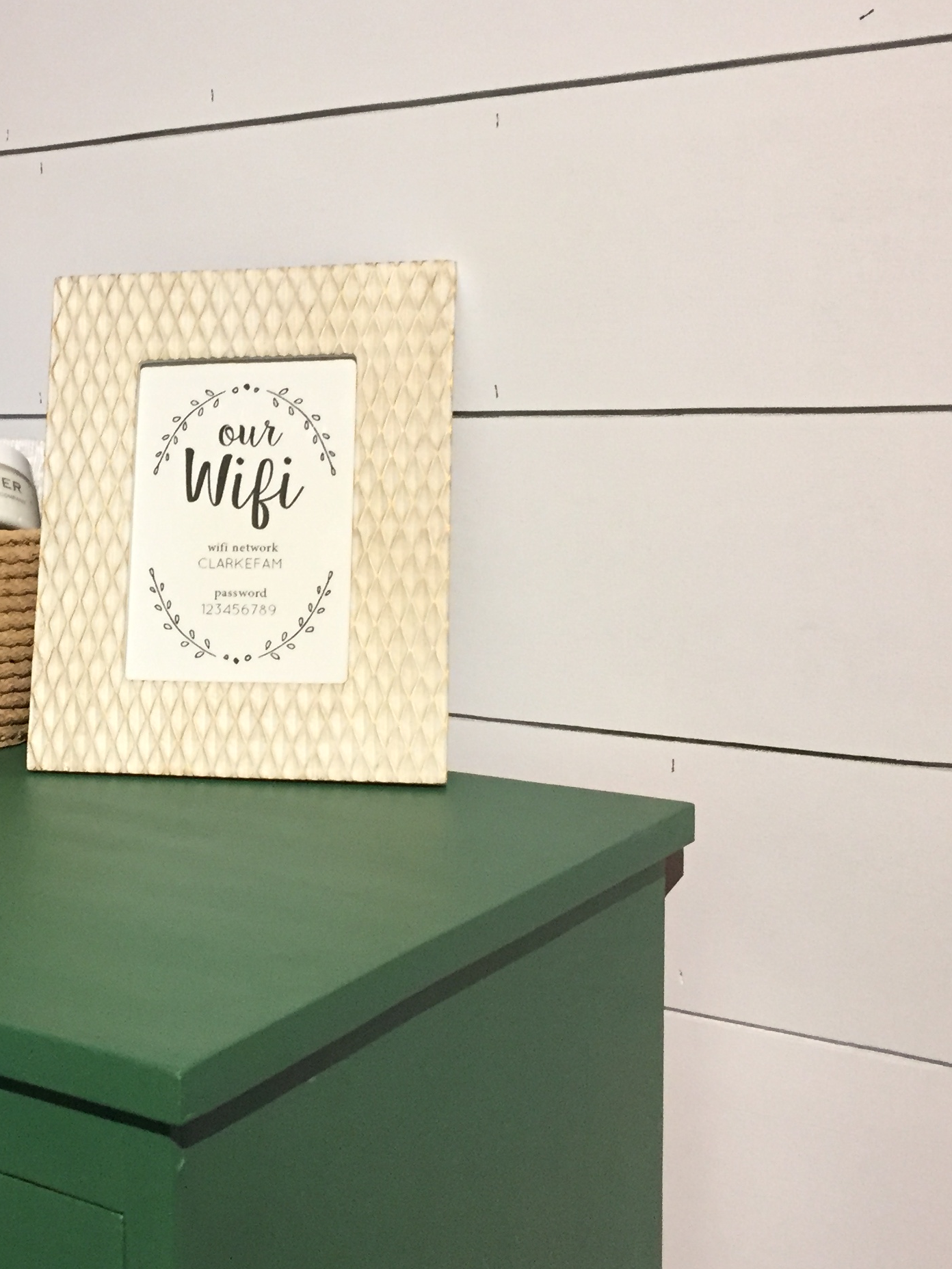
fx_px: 1870
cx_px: 64
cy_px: 592
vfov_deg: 37.5
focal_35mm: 51
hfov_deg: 27.4
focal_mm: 4.15
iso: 200
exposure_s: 1/30
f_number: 2.2
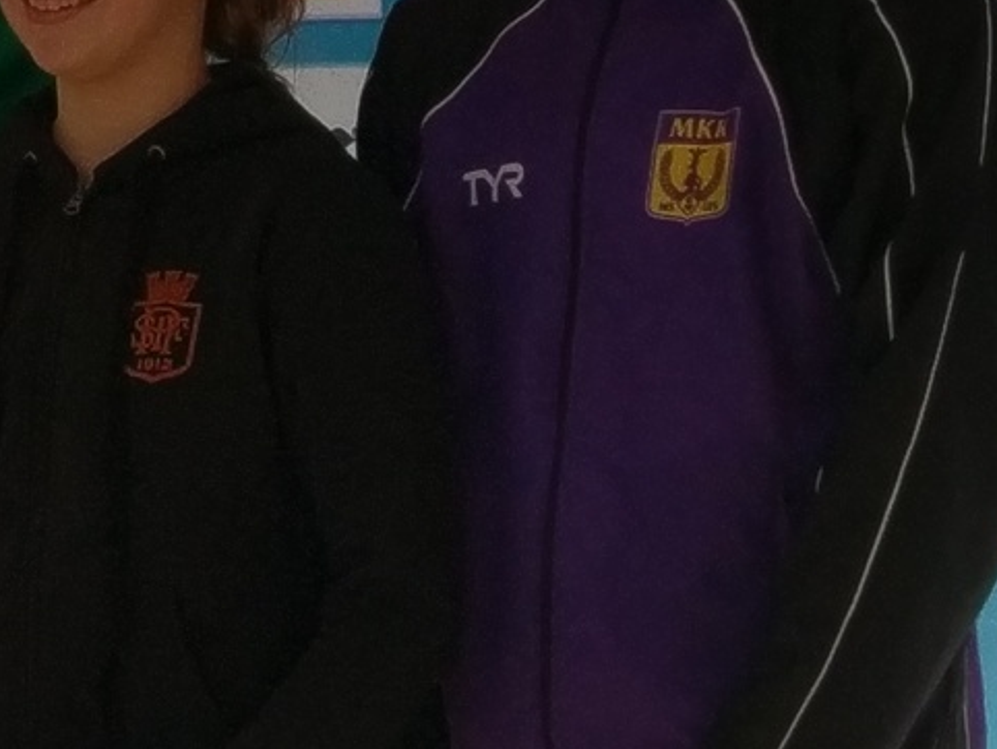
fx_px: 1988
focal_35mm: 69
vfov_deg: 21.1
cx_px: -143
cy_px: 178
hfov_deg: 25.7
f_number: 1.8
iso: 100
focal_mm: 4.58
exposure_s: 1/125
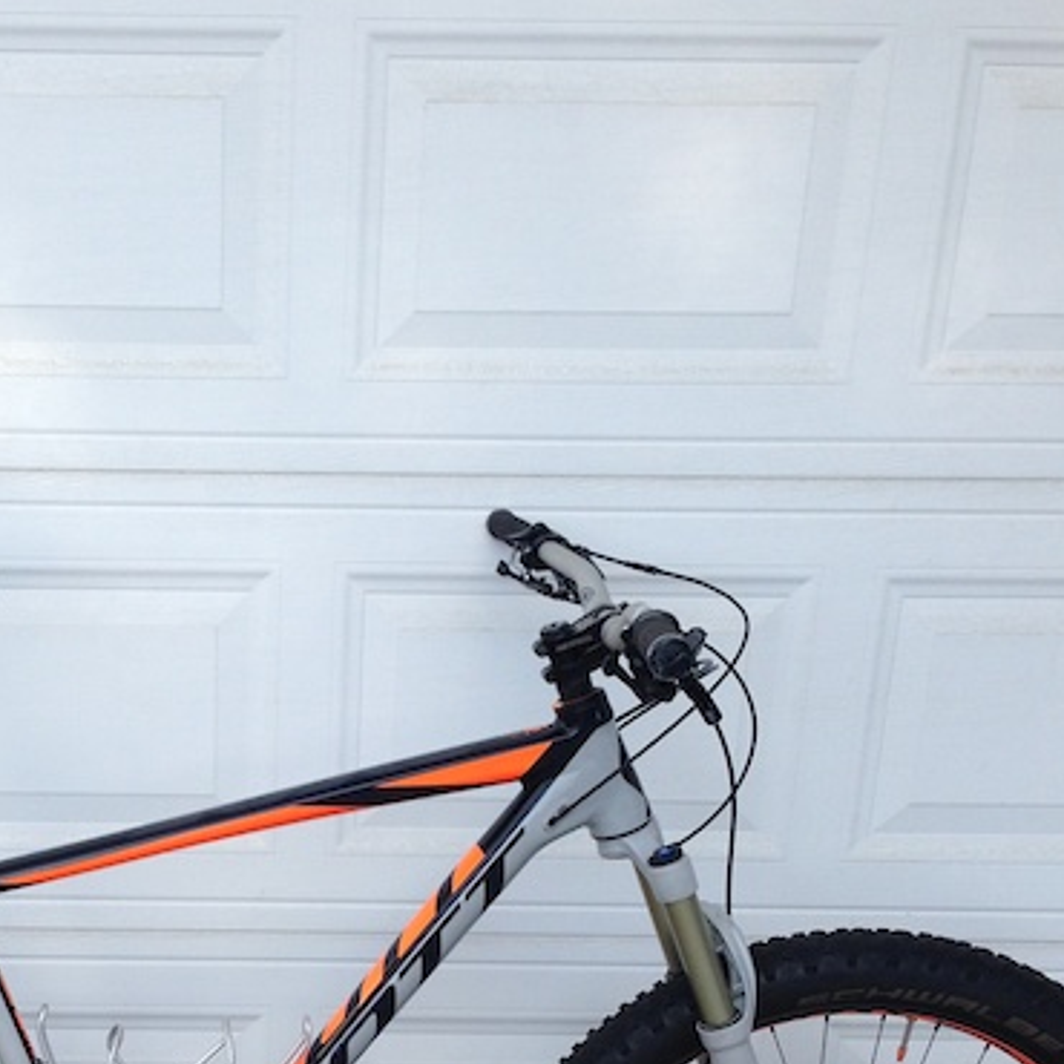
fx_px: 2191
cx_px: 253
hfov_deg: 26.9
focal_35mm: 63
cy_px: 958
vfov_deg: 26.4
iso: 50
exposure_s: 1/401
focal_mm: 4.12
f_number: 2.4
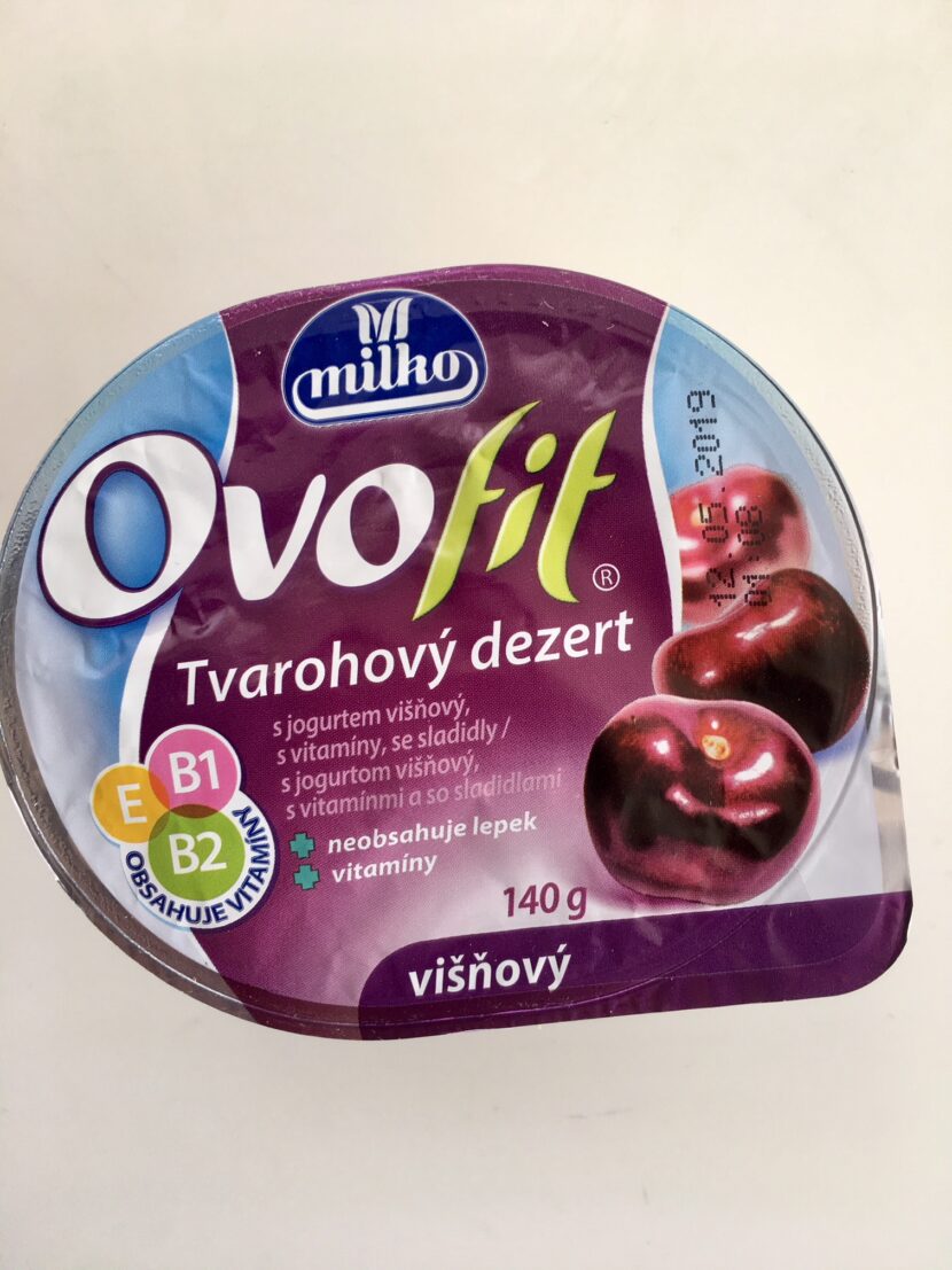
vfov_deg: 61.7
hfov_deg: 48.2
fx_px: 1064
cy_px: 635
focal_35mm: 29
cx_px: 476
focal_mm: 4.15
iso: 32
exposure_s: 1/50
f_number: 2.2
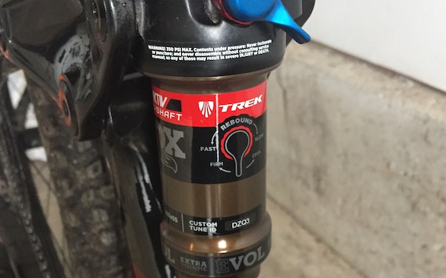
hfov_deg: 47.2
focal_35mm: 42
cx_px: 225
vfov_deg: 30.3
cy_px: 182
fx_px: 510
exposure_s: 1/30
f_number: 2.2
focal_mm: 4.15
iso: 250
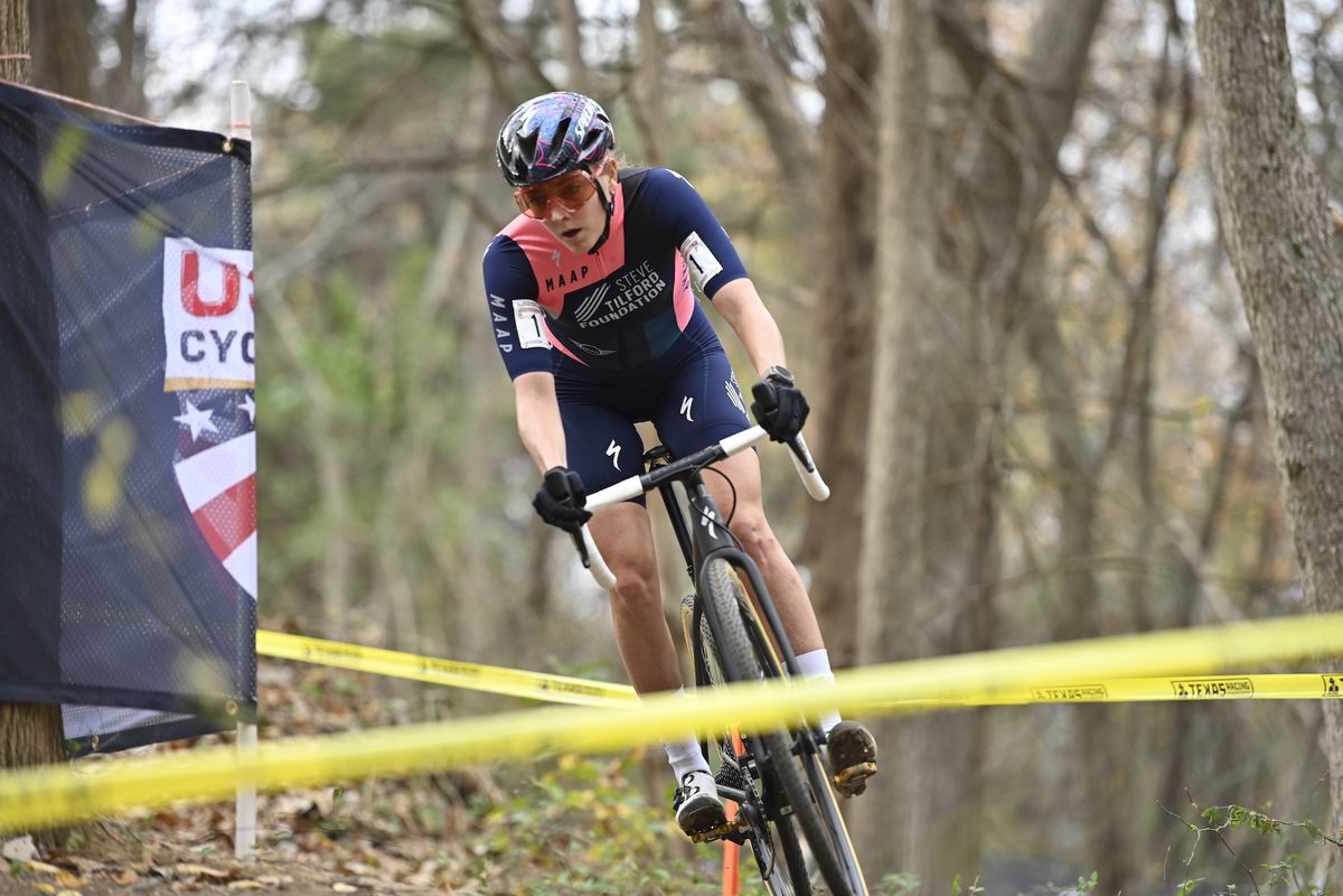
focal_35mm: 190
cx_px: 672
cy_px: 448
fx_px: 7088
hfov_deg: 10.8
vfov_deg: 7.2
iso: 400
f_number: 3.2
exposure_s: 1/500
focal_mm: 190
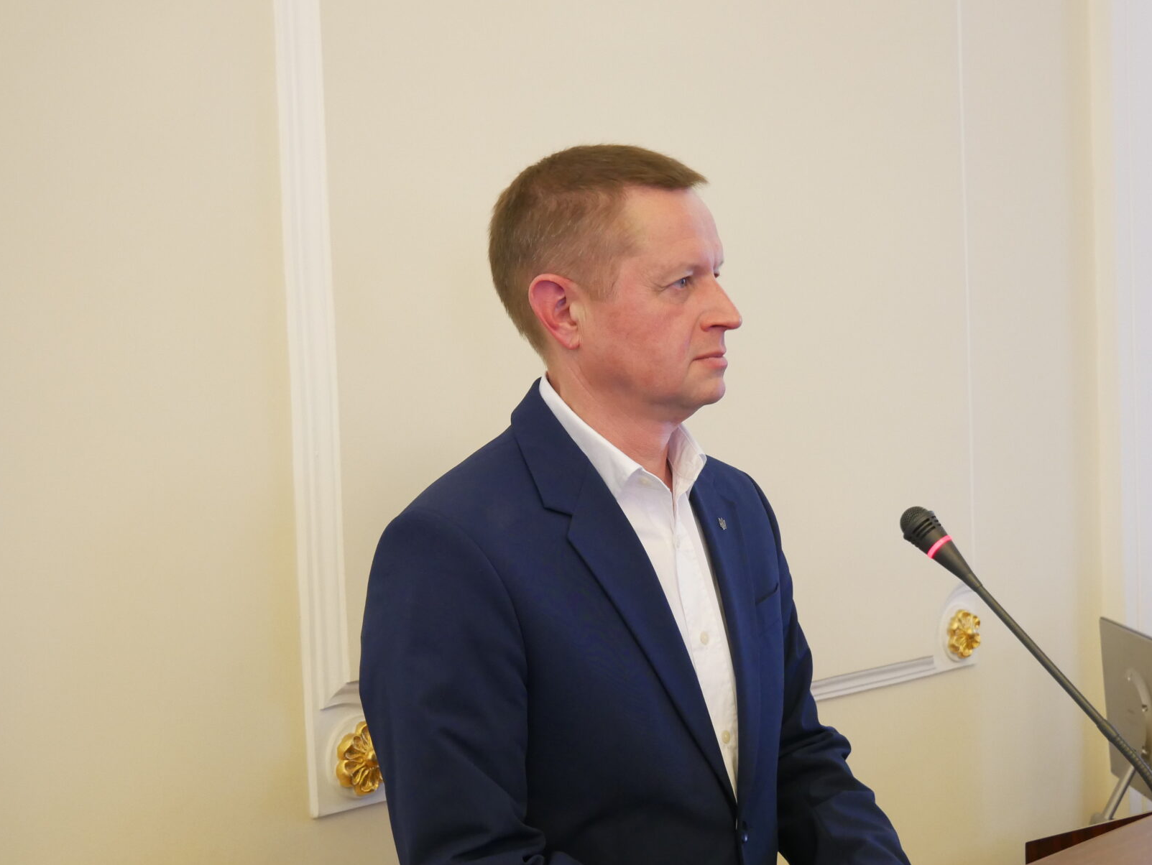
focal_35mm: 46
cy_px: 466
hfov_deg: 41.1
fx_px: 1532
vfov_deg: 31.5
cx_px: 681
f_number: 3.9
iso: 1250
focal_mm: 18
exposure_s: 1/60
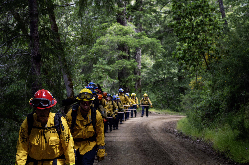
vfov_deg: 16.5
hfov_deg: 24.6
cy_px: 82
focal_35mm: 82
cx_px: 124
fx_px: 570
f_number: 5.6
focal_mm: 55
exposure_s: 1/320
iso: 200
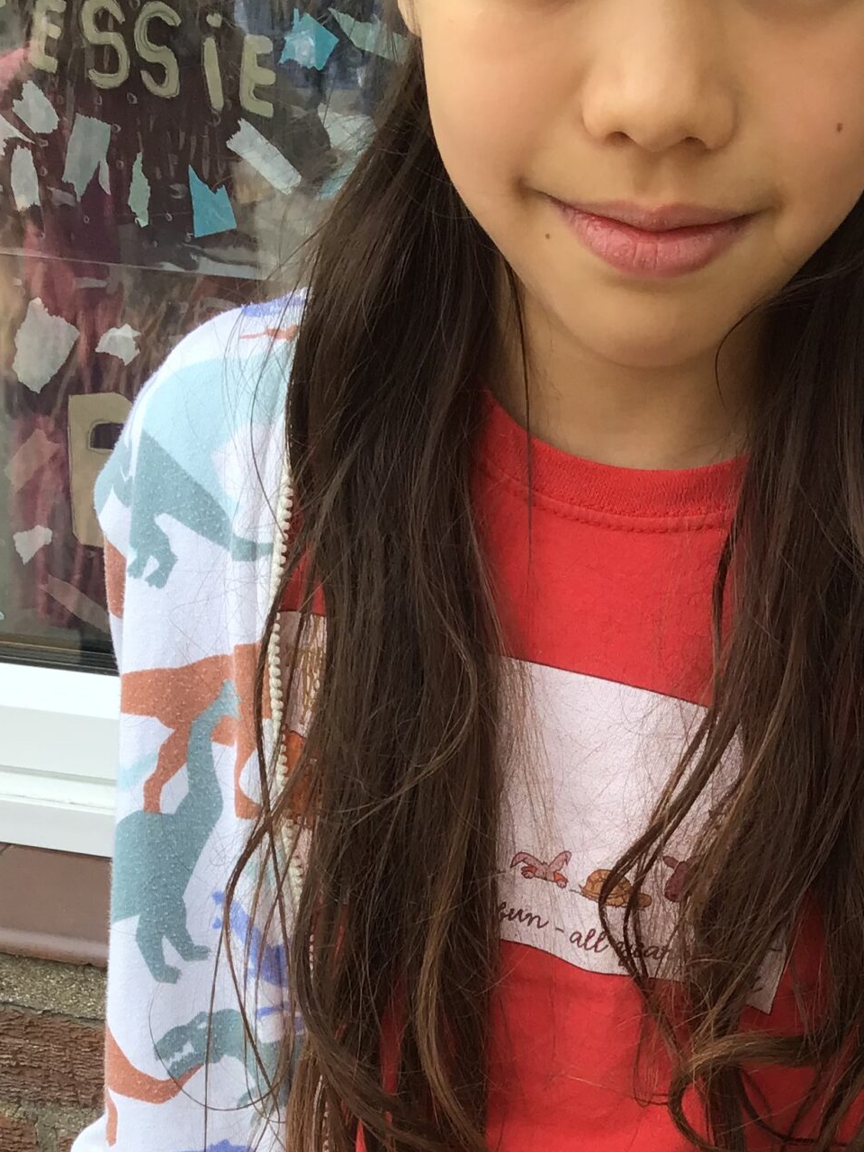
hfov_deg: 23.5
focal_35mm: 62
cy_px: 980
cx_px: 608
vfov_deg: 30.2
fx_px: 2063
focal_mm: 3.3
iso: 25
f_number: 2.4
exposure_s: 1/286
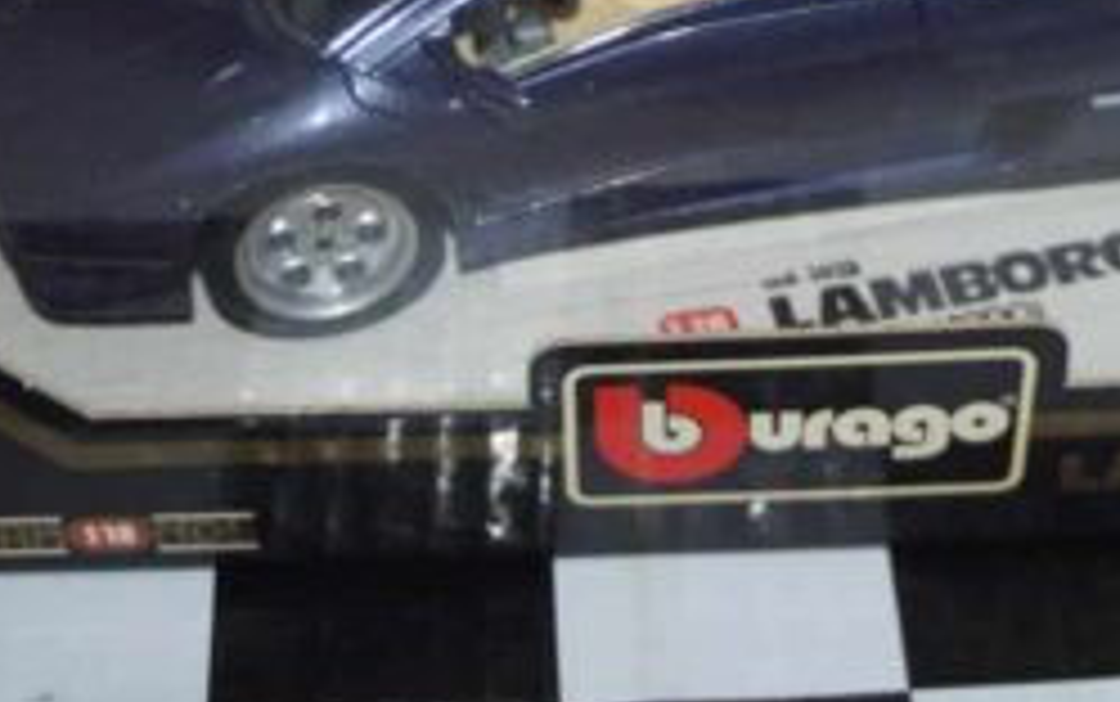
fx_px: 3146
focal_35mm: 103
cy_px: -171
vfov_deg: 12.4
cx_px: 792
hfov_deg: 20.1
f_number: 4
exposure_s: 1/125
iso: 100
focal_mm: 28
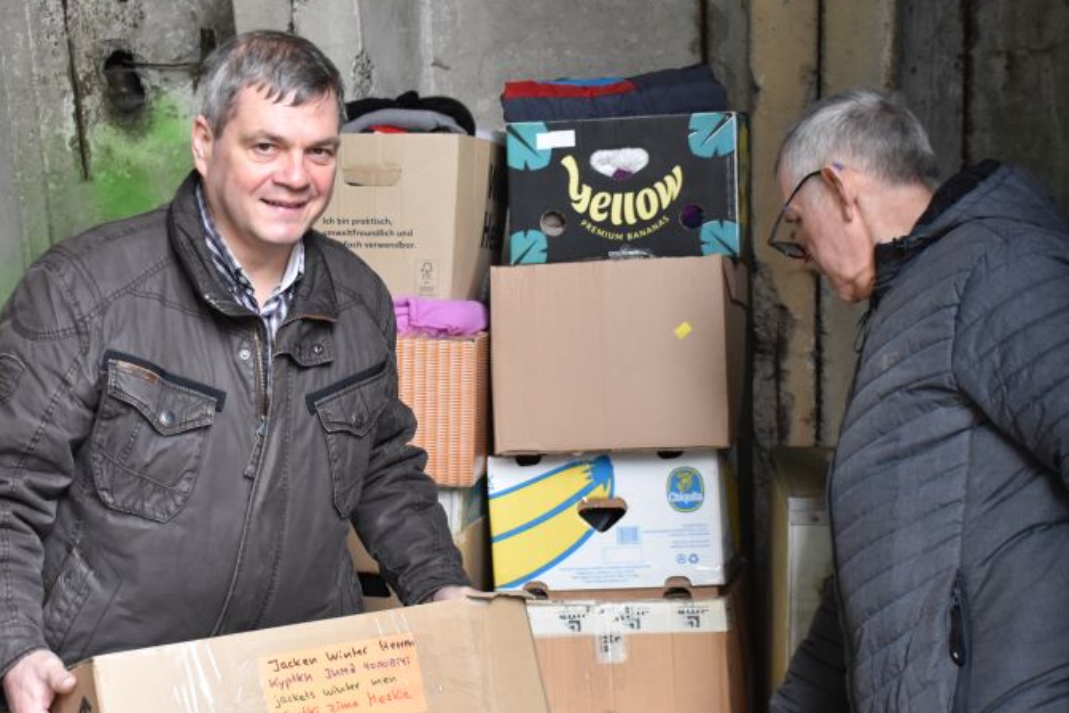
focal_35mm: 62
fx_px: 1835
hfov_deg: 32.5
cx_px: 497
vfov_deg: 22.0
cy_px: 399
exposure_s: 1/100
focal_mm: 27
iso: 1250
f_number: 5
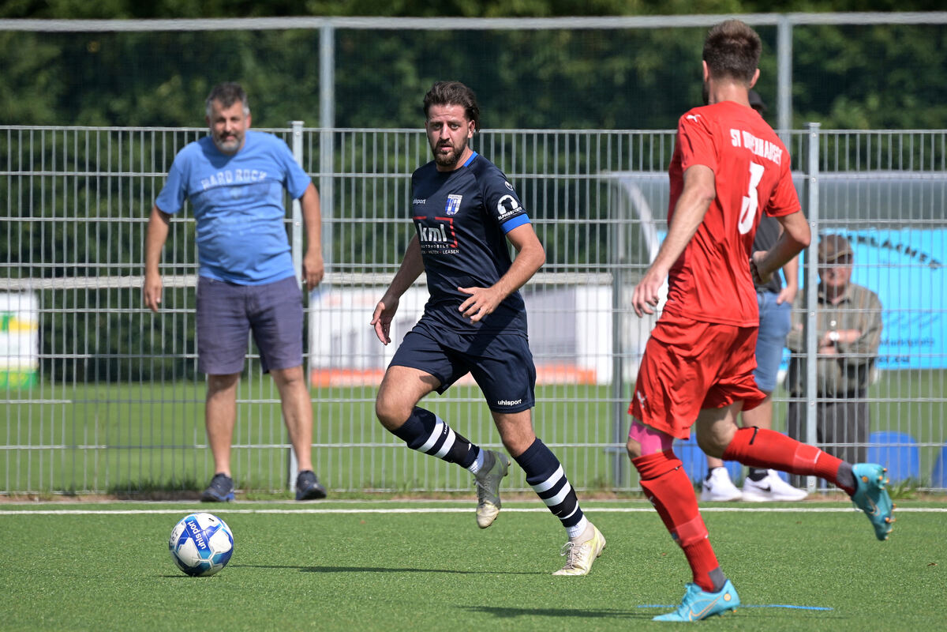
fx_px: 10521
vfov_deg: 3.4
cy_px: 316
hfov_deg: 5.2
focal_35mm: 400
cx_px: 474
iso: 280
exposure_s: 1/1250
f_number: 6.3
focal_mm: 400
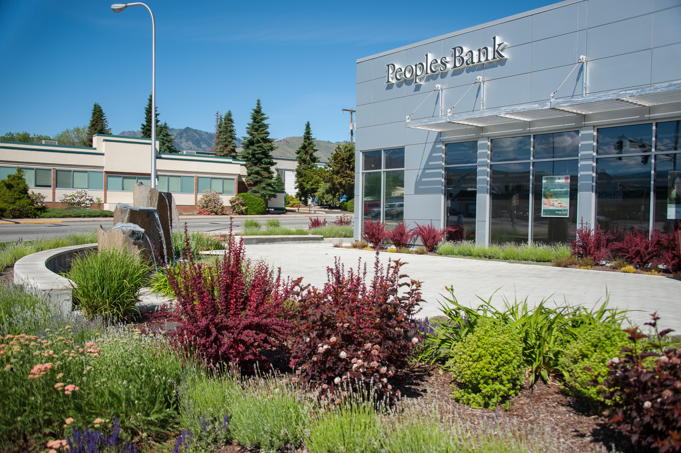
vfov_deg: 41.1
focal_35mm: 32
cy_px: 226
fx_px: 605
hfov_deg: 58.7
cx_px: 340
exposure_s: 1/2000
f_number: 3.8
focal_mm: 32
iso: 200
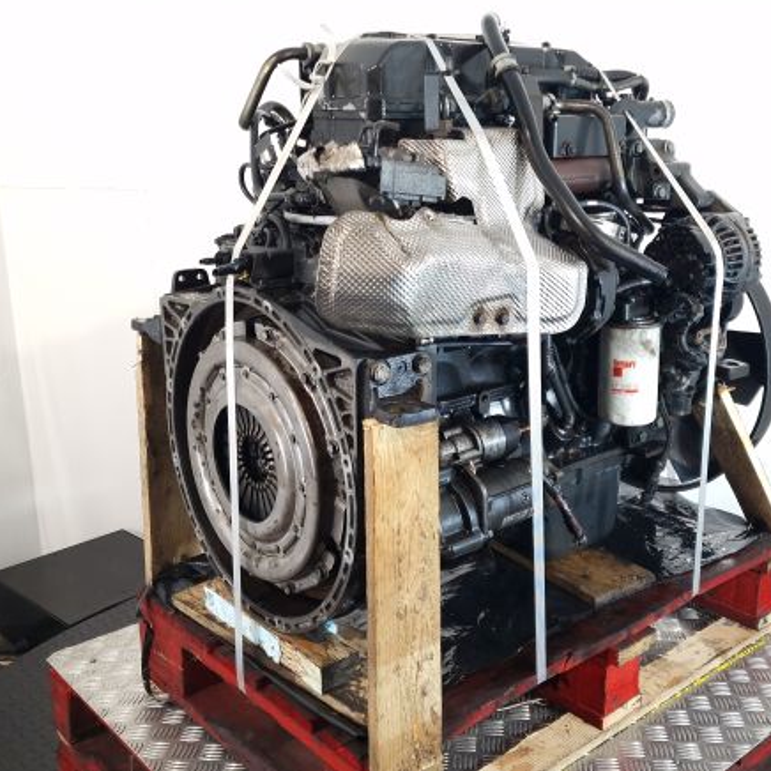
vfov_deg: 57.3
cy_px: 375
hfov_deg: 56.8
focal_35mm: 28
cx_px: 469
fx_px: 706
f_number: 1.8
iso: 100
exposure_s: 1/50
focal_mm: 6.4
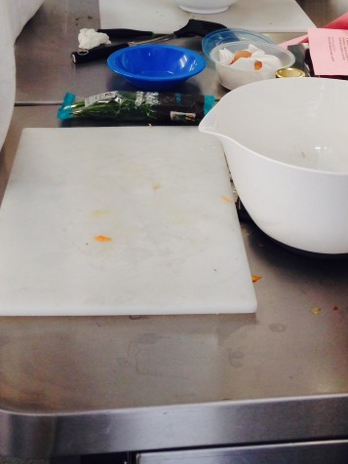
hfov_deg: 20.7
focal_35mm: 71
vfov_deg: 25.6
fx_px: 952
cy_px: -30
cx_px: 203
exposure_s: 1/30
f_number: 2.4
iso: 64
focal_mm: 4.12
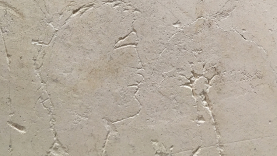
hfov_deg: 48.2
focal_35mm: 42
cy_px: 32
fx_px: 308
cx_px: 157
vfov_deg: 27.8
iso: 160
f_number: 2.2
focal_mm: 4.2
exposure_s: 1/33
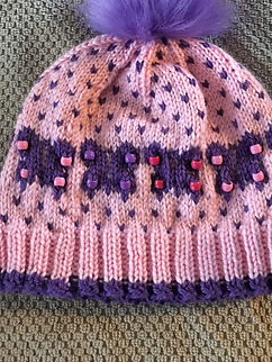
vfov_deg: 41.7
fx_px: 471
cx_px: 150
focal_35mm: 45
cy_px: 133
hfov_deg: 32.2
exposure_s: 1/4
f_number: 2.2
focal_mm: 4.15
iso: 80
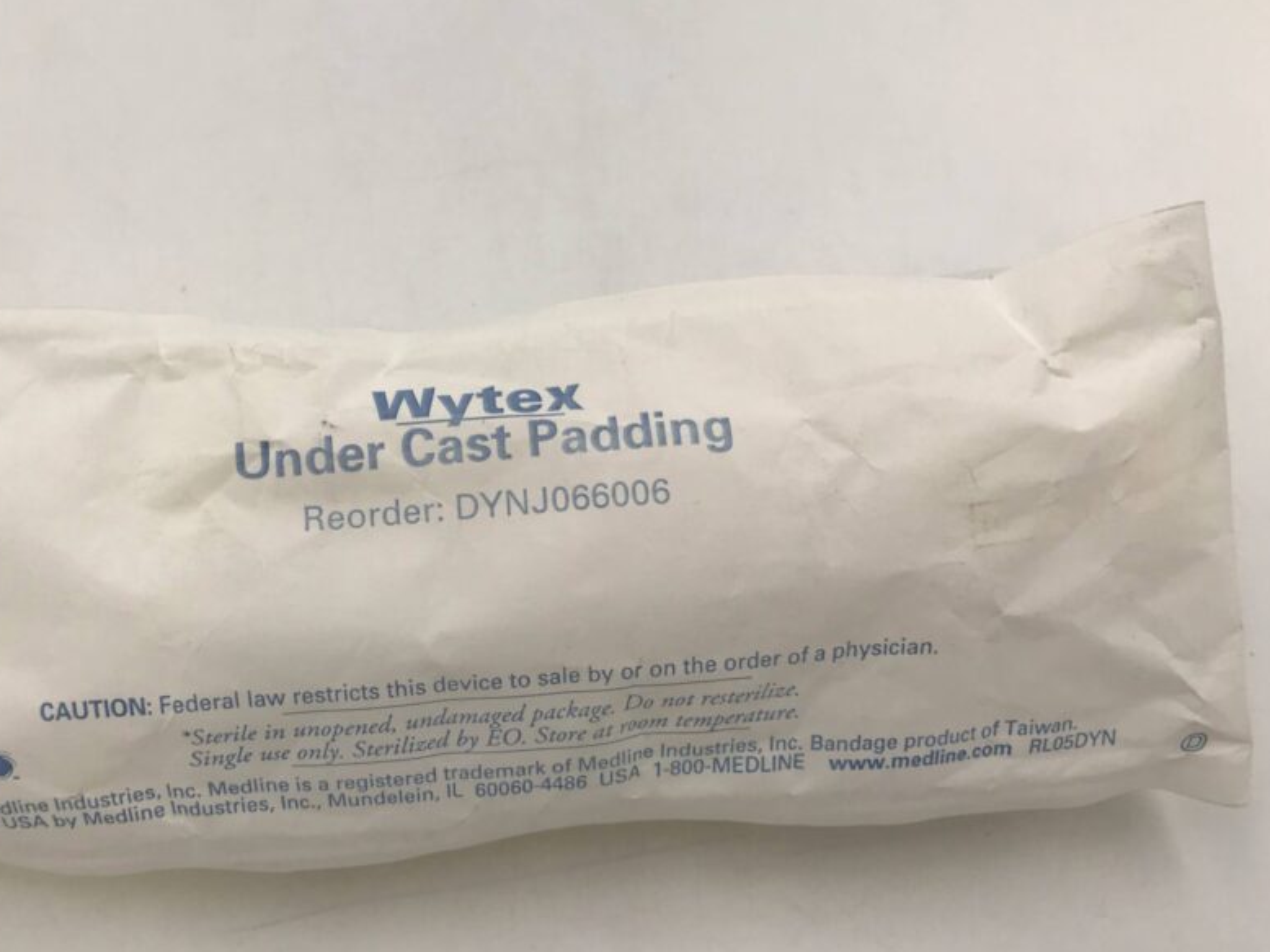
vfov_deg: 39.6
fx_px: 1320
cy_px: 472
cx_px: 478
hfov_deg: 50.9
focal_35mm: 36
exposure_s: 1/60
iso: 25
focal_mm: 3.99
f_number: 1.8
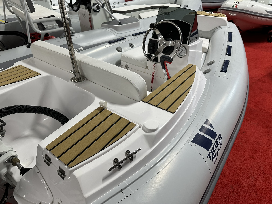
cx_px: 136
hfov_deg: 71.6
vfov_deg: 56.8
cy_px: 102
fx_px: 189
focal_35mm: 24
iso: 100
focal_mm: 6.86
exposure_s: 1/120
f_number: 1.78
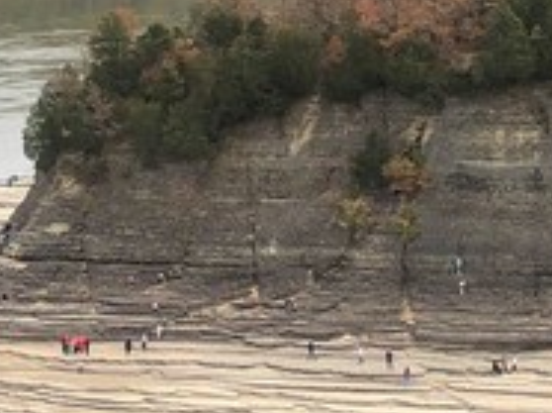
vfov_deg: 16.5
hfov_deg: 21.8
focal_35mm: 89
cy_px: 266
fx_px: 1417
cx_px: 421
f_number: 1.8
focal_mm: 4
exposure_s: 1/1230
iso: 20
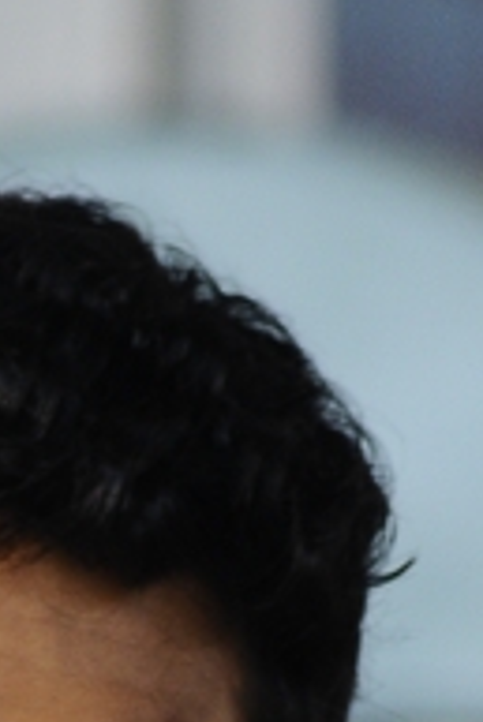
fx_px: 21547
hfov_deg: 1.3
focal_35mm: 1073
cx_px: -213
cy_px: 1193
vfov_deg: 1.9
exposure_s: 1/125
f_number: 5.6
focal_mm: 135
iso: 400
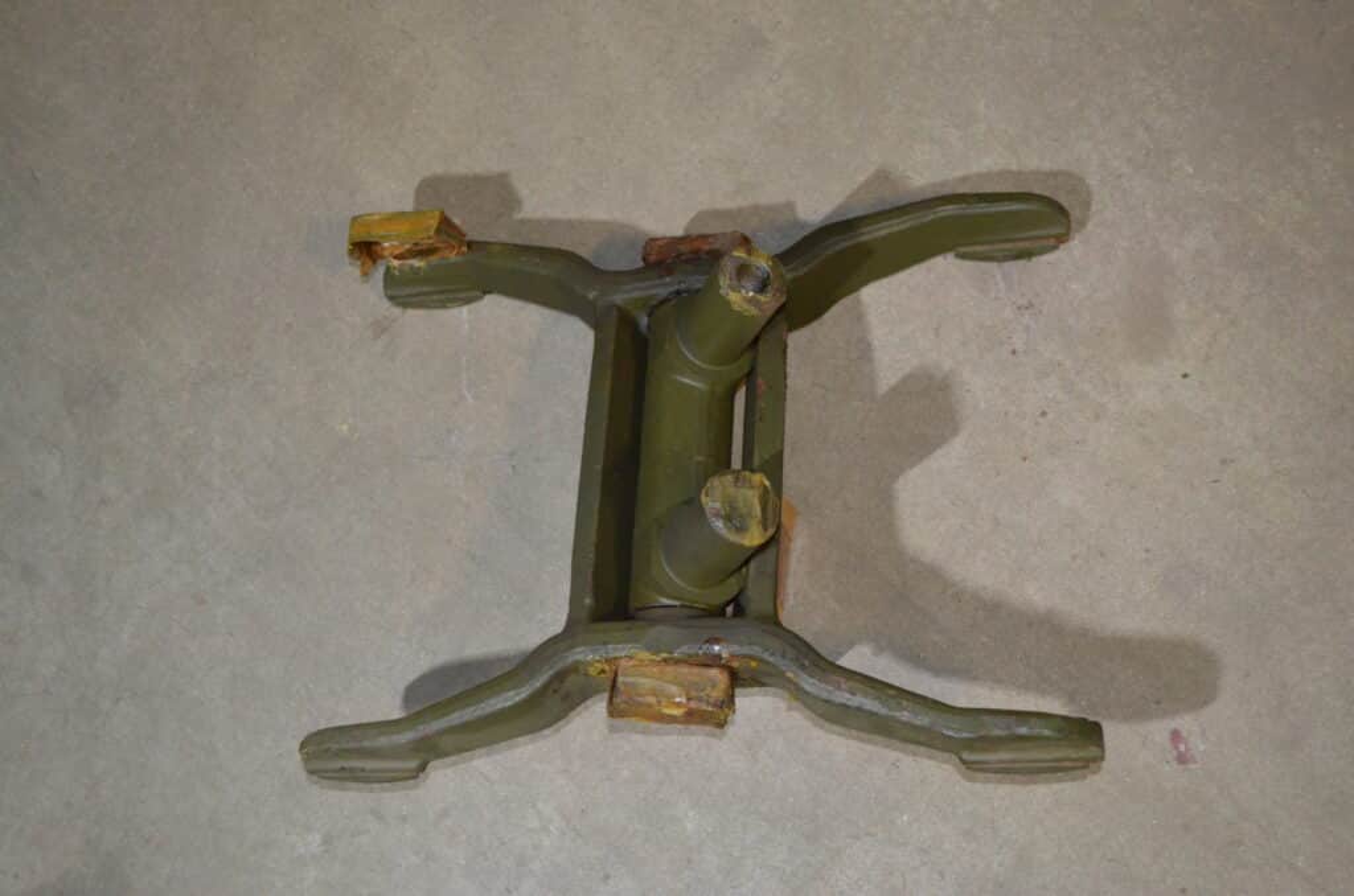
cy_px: 448
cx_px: 677
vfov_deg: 31.7
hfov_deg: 46.5
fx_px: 1576
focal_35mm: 42
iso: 3200
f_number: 4.5
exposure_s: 1/60
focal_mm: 28
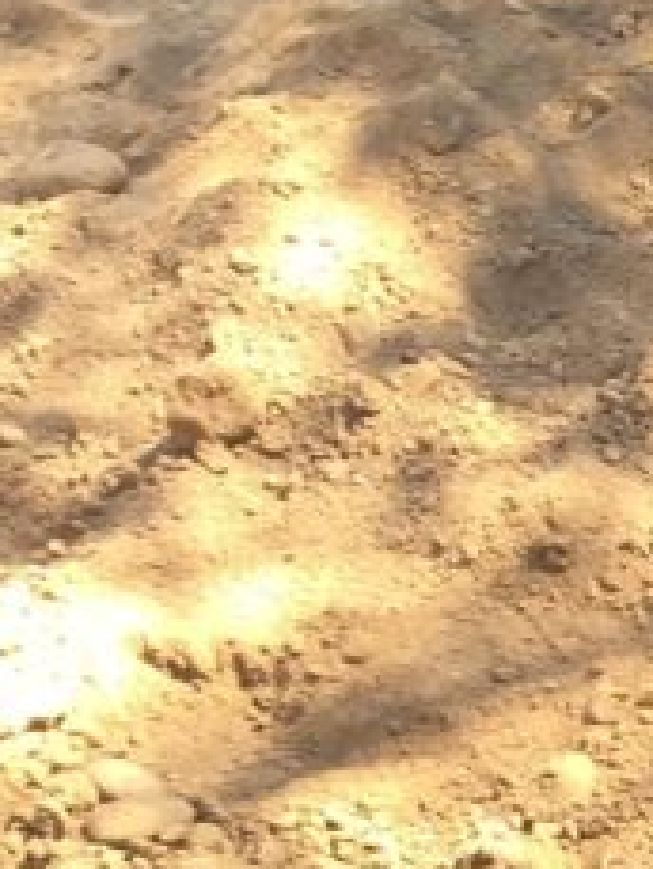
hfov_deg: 9.6
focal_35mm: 140
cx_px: 1469
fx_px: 3518
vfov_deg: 12.4
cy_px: 1740
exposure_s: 1/120
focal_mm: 4.15
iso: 40
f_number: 2.2
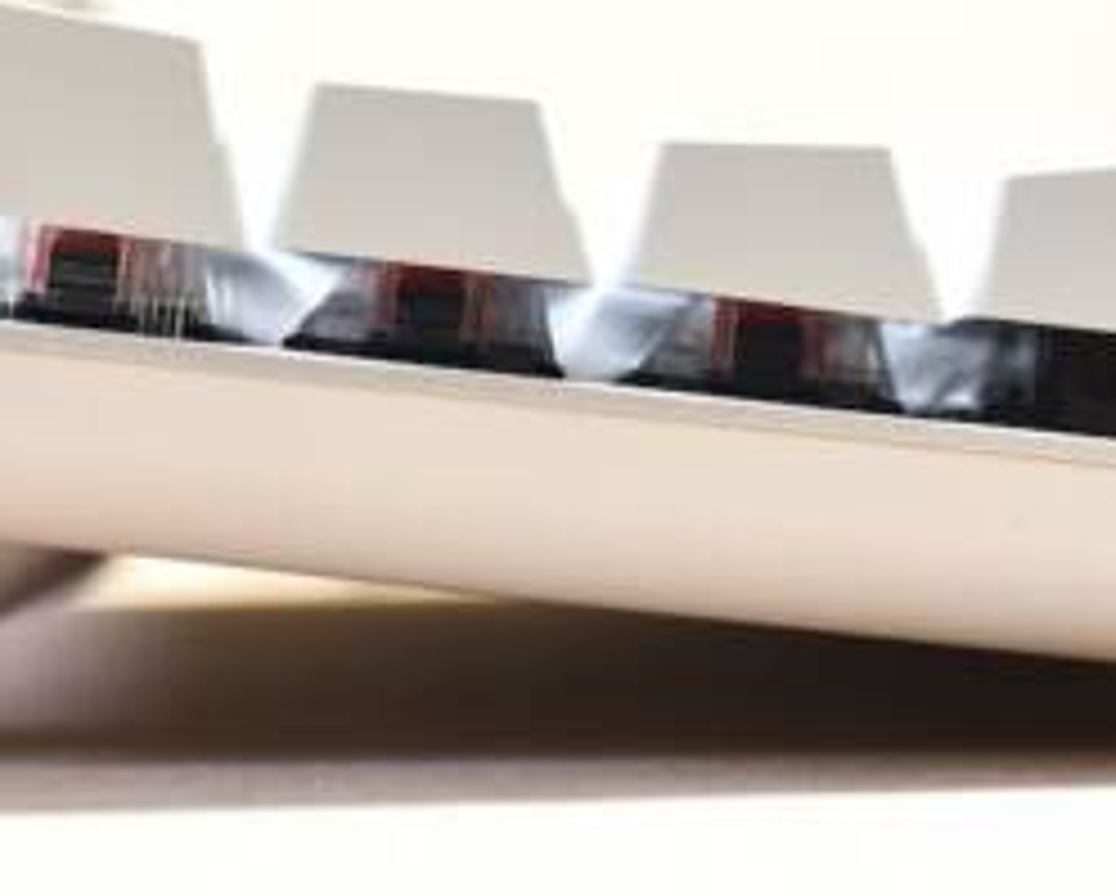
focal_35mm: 151
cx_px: 495
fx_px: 4993
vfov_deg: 10.2
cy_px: 252
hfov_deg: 12.8
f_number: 5
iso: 800
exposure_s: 1/20
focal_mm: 35
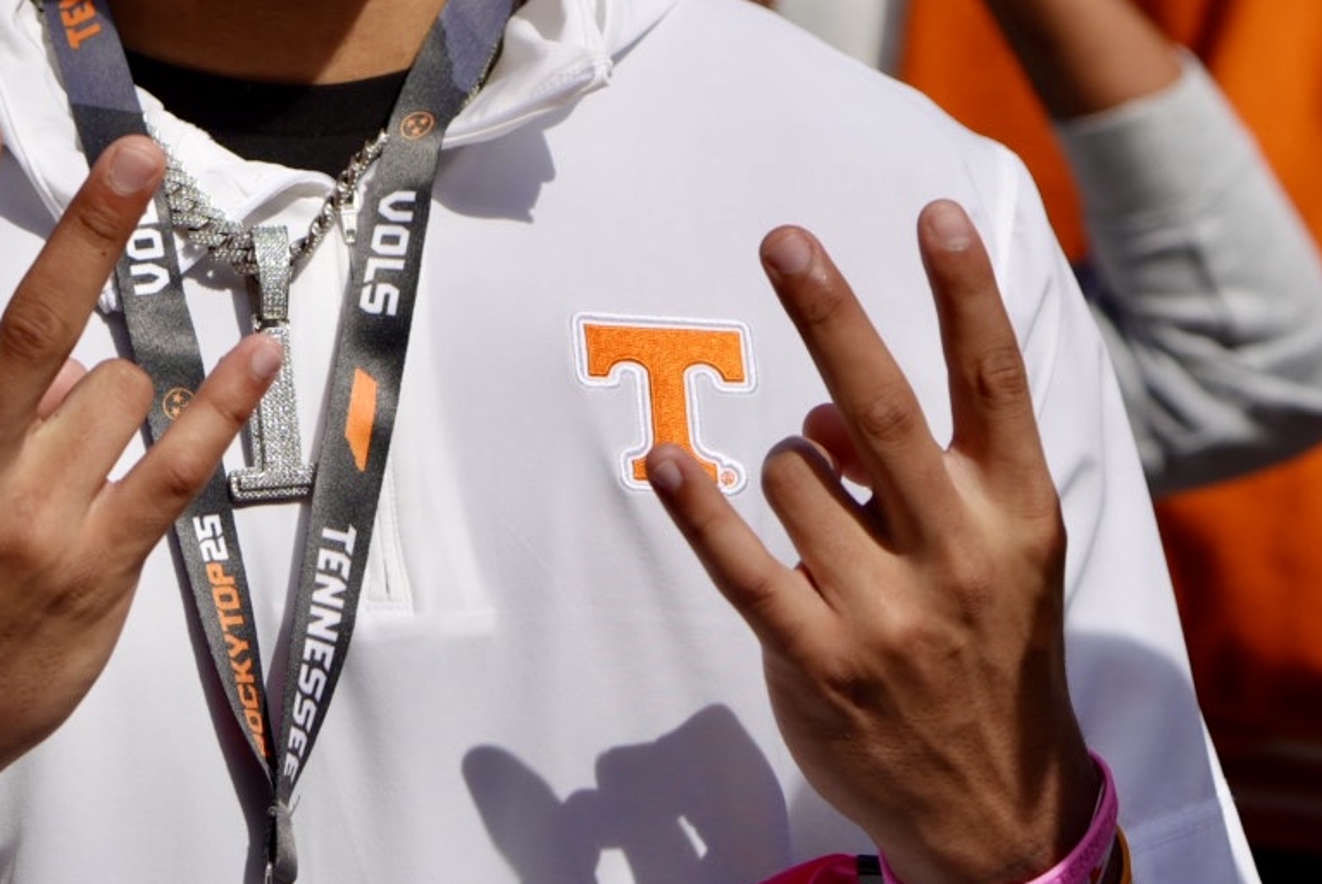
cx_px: 552
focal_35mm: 236
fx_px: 8674
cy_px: -9
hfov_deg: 8.7
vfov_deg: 5.8
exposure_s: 1/800
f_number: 5.6
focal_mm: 112
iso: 100
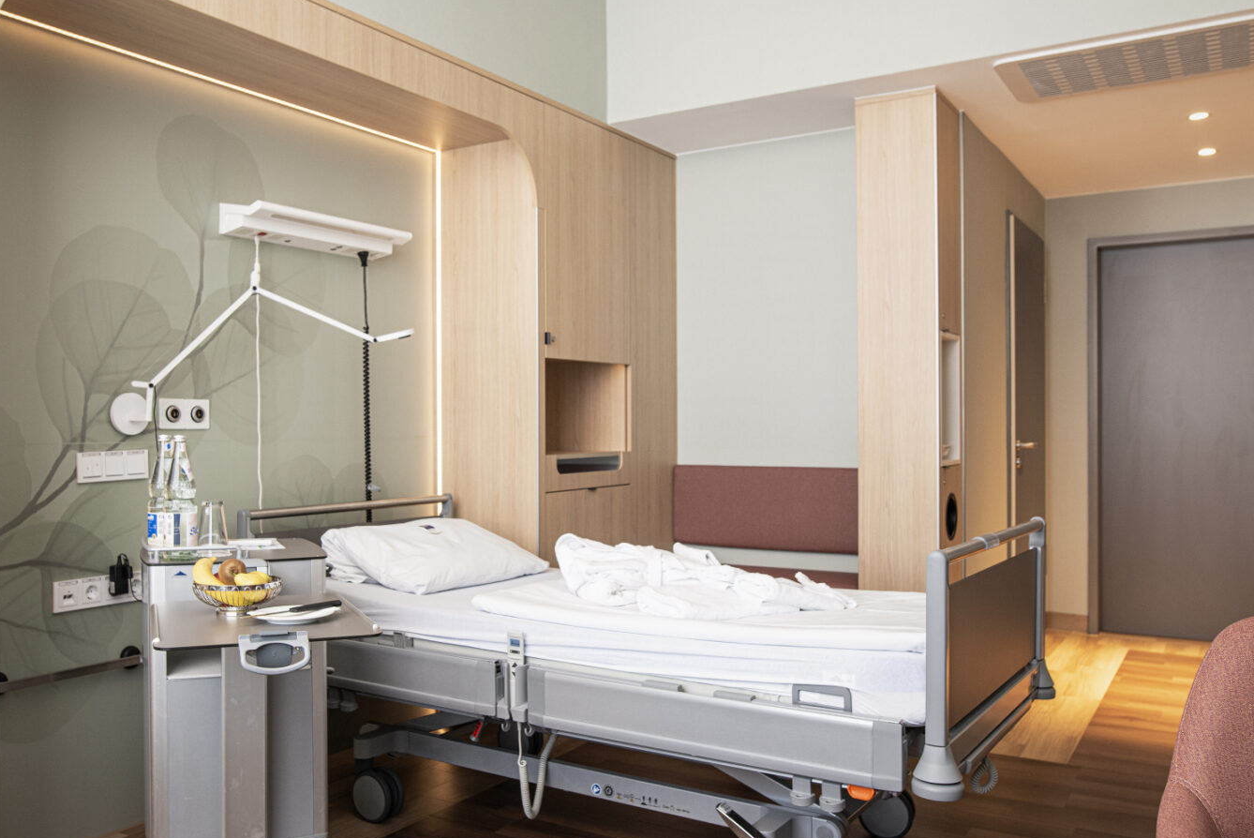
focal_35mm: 29
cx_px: 557
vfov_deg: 45.0
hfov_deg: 63.4
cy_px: 450
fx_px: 1011
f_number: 5.6
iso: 400
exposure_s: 1/8
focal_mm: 24
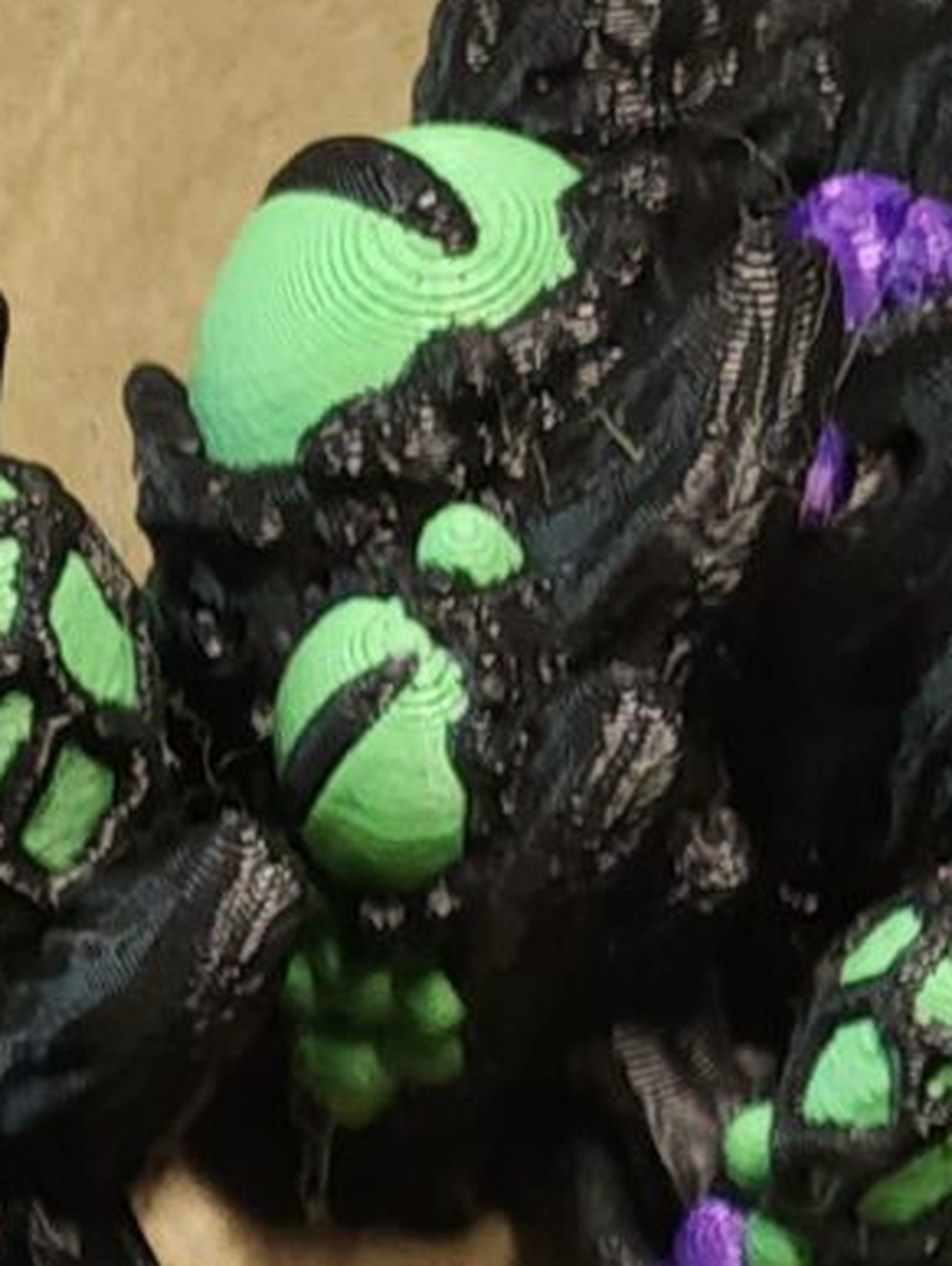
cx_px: 896
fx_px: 5564
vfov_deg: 9.6
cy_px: 3955
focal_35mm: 152
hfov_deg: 9.7
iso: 160
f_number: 1.8
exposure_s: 1/30
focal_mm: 6.4
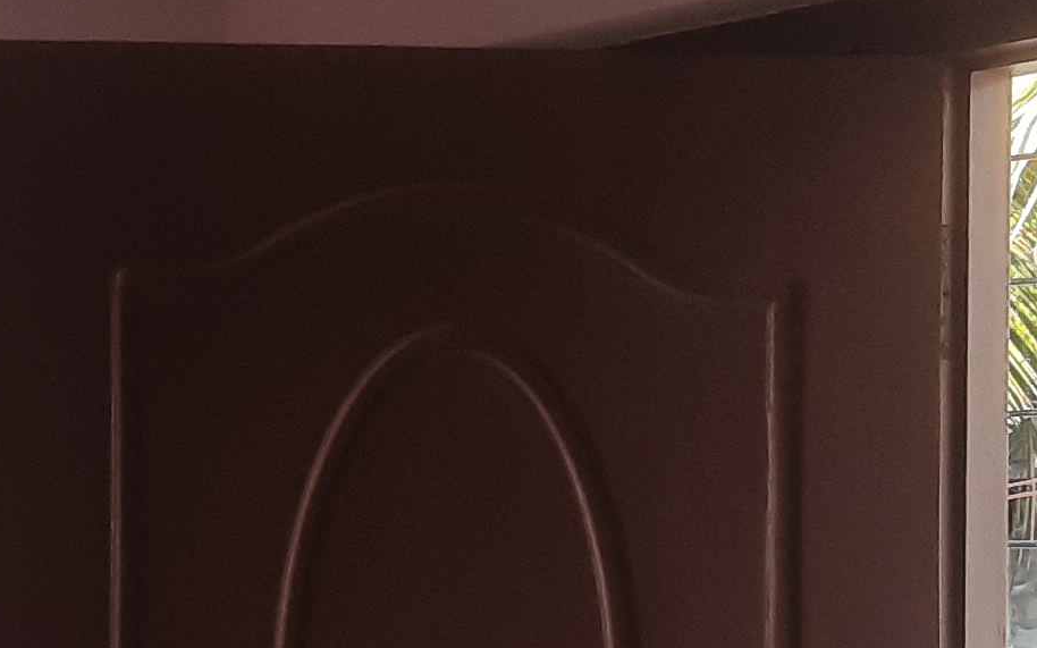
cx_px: -87
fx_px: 3278
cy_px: 563
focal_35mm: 116
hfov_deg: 17.4
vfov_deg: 11.2
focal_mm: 4.6
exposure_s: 1/181
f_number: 2
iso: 32
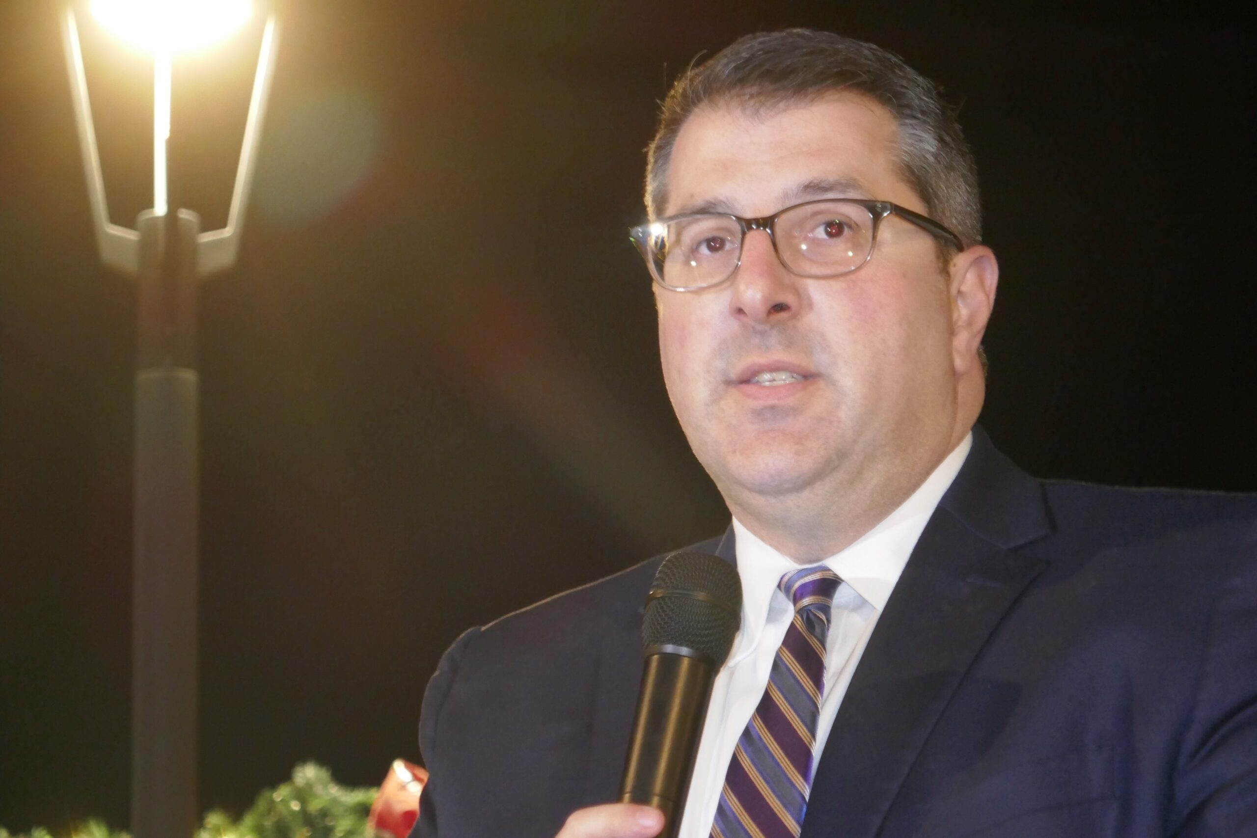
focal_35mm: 147
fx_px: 5133
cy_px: 419
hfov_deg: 14.0
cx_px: 628
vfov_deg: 9.3
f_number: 5.8
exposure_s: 1/8
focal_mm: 53.6
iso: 2000
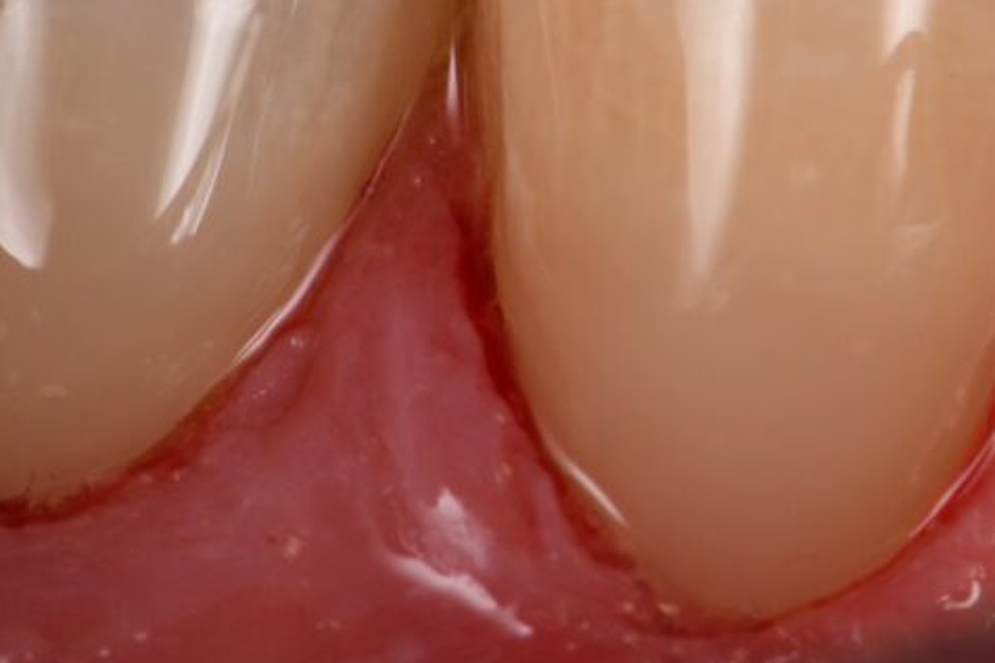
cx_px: 464
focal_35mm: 338
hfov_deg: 6.1
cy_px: -8
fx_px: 9338
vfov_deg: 4.1
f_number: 32
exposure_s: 1/160
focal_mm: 105
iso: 200
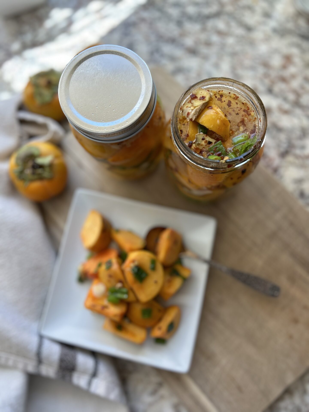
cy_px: 206
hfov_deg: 53.1
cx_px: 154
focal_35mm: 26
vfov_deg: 67.3
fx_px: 309
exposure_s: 1/172
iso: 50
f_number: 1.5
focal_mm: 5.7
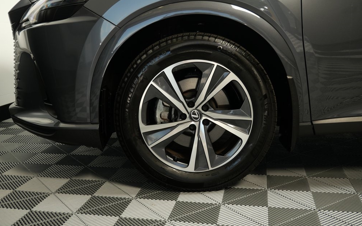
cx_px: 177
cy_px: 90
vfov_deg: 32.7
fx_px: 385
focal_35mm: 39
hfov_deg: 50.4
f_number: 4.5
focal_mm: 18
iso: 250
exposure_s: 1/200
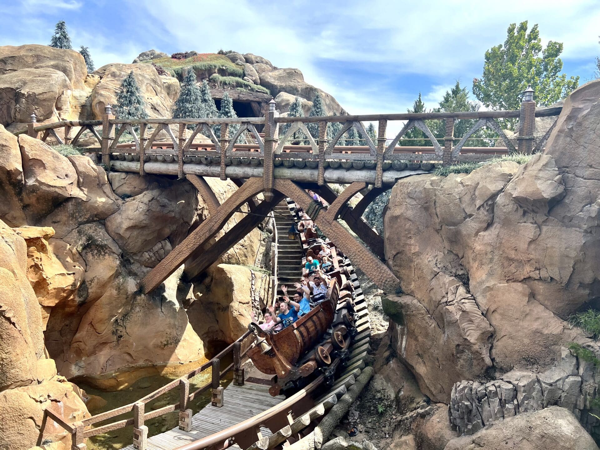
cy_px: 225
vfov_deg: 53.1
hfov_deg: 67.3
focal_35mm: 26
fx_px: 451
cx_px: 300
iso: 50
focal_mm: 5.7
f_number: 1.5
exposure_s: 1/2457
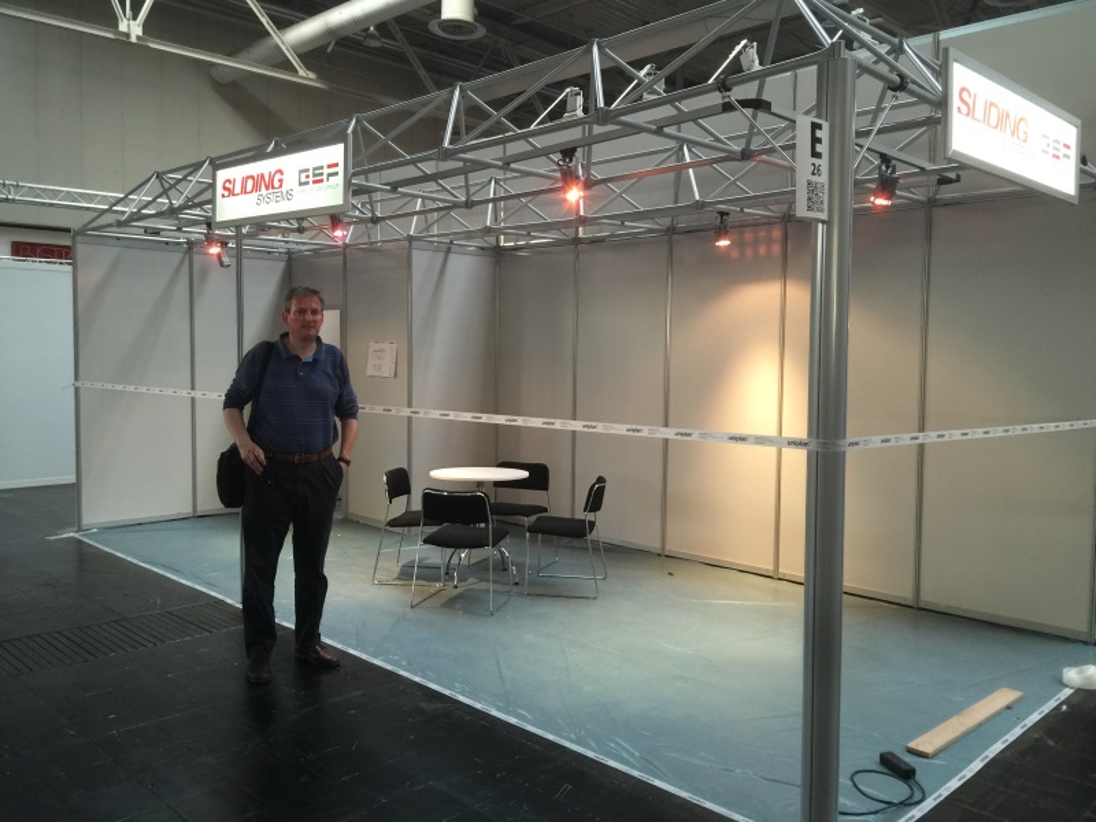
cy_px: 411
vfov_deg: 48.2
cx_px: 548
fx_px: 918
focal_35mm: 29
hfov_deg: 61.7
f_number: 2.2
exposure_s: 1/15
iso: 64
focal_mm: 4.15
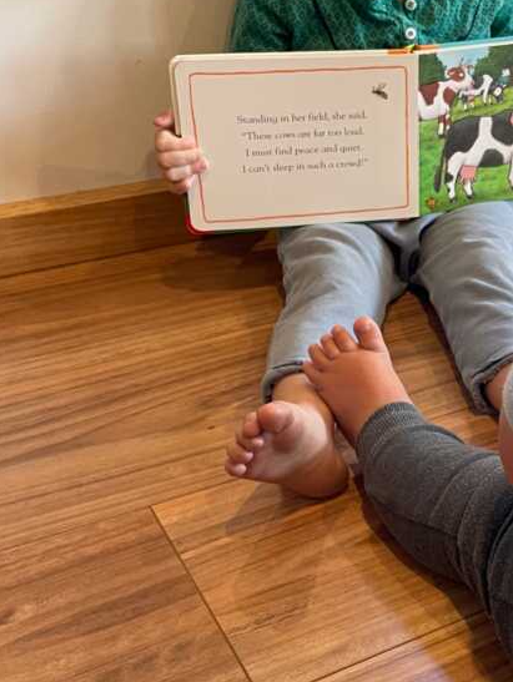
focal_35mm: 57
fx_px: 1125
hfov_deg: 24.5
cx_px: 517
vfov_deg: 33.8
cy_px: 354
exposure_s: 1/50
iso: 100
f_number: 1.6
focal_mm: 4.2
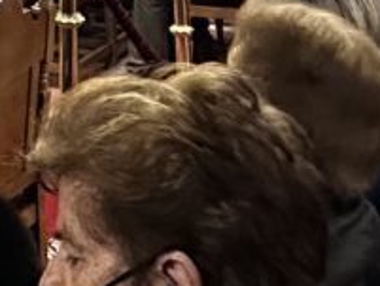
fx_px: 1175
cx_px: -153
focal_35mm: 107
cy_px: -362
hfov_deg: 17.0
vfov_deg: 11.7
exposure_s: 1/50
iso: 1000
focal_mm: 2.22
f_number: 2.2
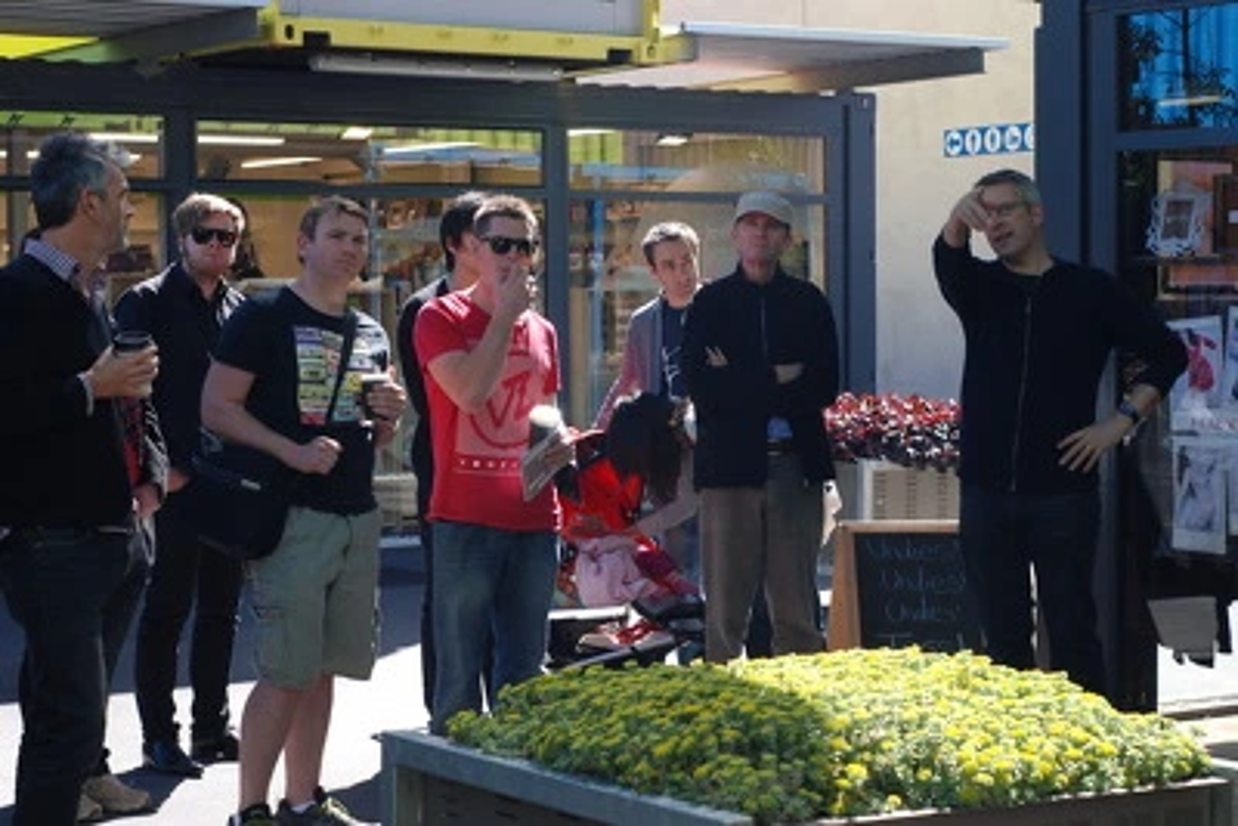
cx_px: 619
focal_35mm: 75
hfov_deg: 27.0
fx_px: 2580
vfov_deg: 18.2
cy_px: 413
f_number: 6.3
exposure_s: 1/160
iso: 200
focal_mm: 50
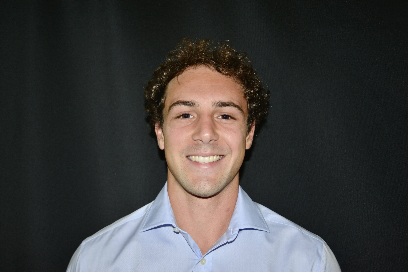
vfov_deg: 28.1
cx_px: 204
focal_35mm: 48
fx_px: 544
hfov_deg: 41.1
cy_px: 136
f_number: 4.5
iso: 200
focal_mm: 48
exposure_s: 1/60
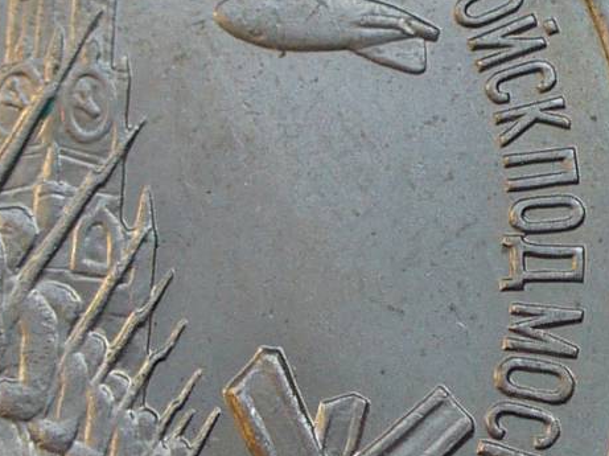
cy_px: 268
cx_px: 663
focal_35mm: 178
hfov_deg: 11.0
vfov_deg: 8.3
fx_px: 3129
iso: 80
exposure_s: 1/160
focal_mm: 6.1
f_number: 2.8
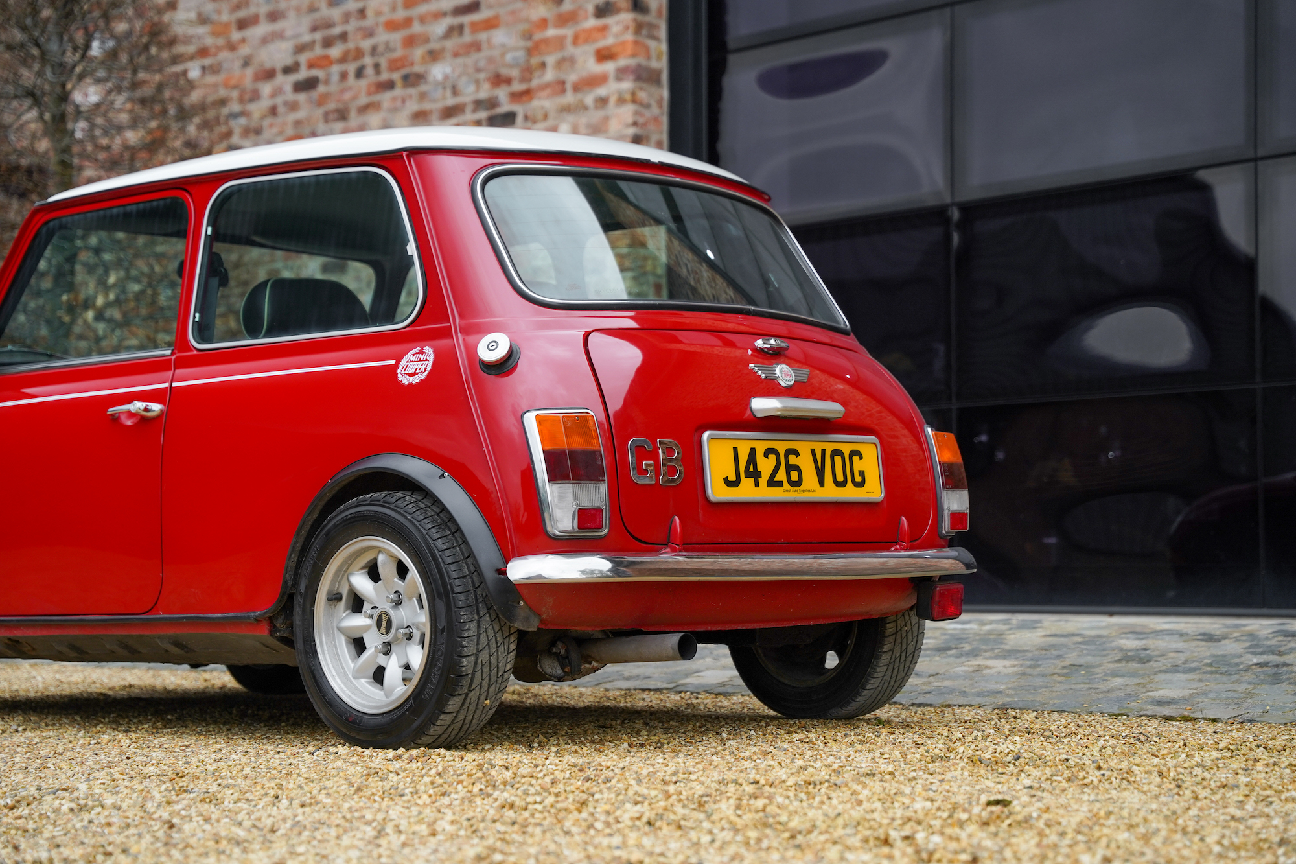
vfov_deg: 21.3
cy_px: 432
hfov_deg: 31.6
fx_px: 2293
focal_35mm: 64
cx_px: 648
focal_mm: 63.7
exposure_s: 1/320
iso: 320
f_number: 3.5
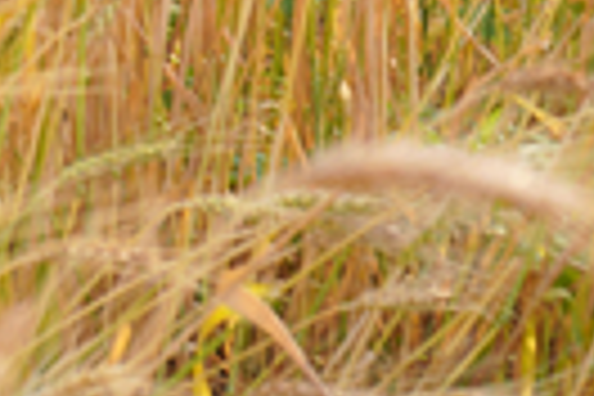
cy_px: -434
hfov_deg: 9.2
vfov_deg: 6.2
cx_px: -428
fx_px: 3531
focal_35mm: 214
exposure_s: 1/250
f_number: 5
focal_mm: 48
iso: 100
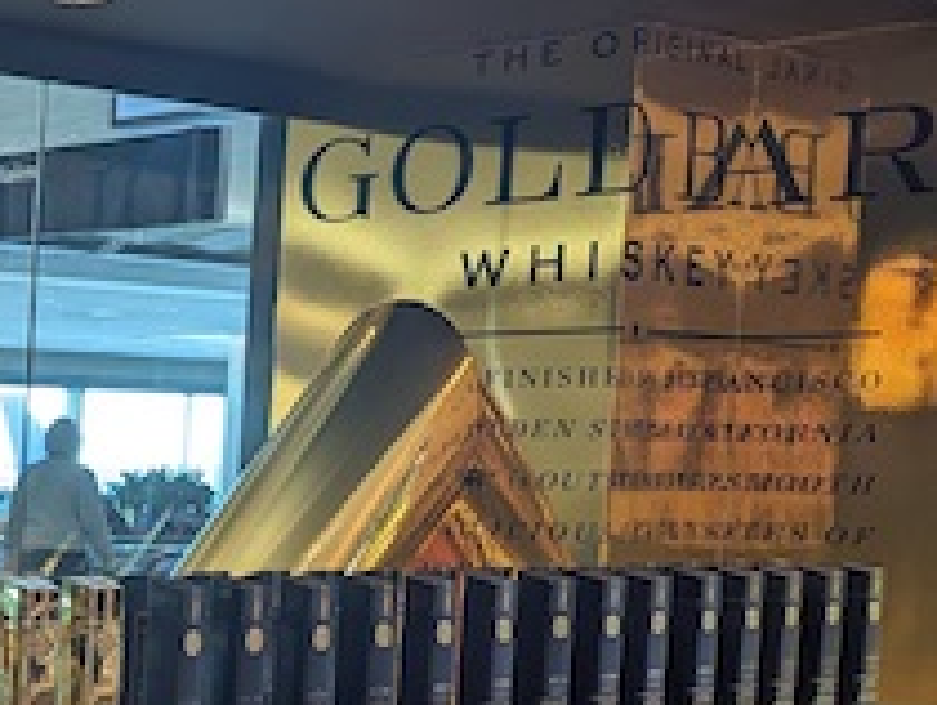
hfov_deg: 19.8
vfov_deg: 18.2
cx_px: -616
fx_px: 2168
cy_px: 631
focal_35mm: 80
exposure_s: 1/85
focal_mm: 6.81
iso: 42
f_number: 1.85
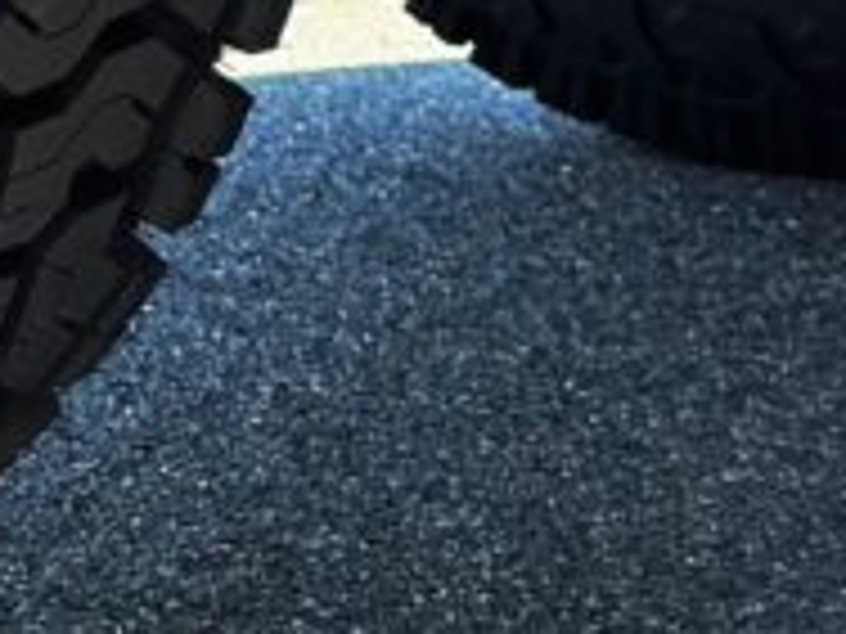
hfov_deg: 8.8
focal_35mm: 217
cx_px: -670
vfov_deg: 6.6
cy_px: -661
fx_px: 5303
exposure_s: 1/734
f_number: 1.78
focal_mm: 6.86
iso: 80
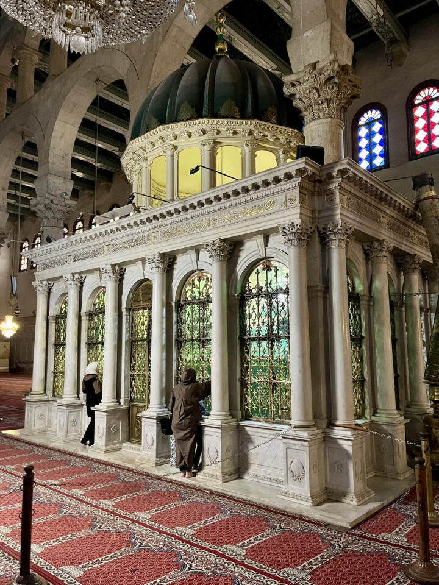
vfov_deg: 67.3
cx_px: 220
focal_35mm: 26
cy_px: 292
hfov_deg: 53.1
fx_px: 440
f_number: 1.6
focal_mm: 5.1
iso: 500
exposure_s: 1/33
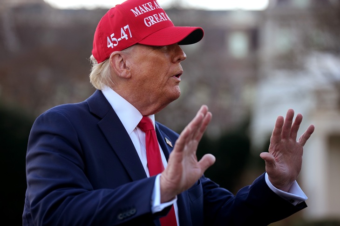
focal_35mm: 122
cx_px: 170
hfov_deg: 16.8
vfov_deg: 11.2
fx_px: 1152
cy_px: 113
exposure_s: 1/800
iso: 500
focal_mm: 122
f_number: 3.2
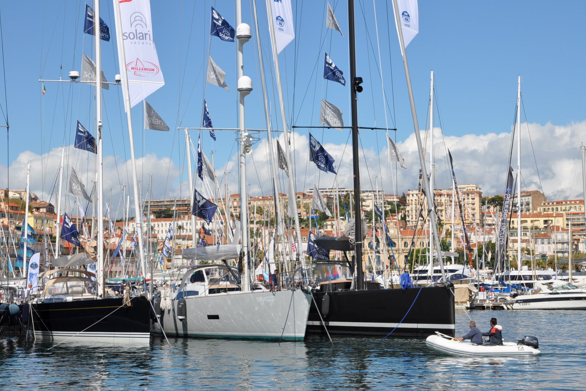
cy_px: 194
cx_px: 296
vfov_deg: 18.0
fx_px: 1237
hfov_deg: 26.6
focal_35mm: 76
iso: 200
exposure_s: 1/400
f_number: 10
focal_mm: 50
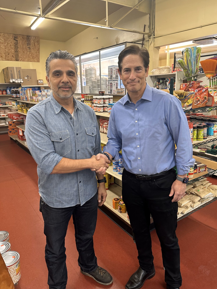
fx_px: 209
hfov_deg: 54.9
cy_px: 143
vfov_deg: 69.4
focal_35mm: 25
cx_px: 112
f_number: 1.78
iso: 200
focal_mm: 6.86
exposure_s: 1/60
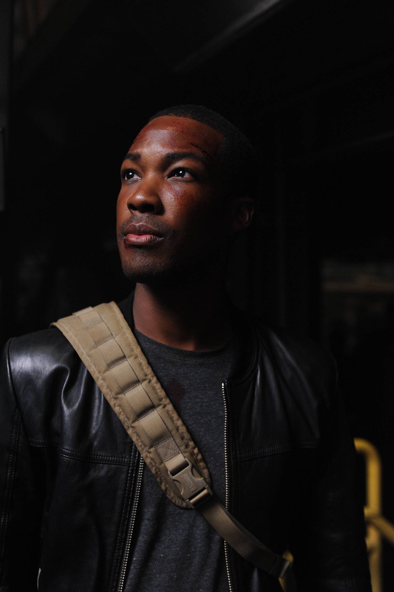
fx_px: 789
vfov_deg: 41.1
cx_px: 197
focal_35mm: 48
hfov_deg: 28.0
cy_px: 296
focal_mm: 48
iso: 1600
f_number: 3.5
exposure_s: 1/320
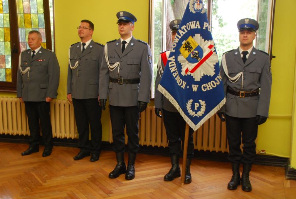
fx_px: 412
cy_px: 97
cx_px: 144
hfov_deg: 39.5
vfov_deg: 27.1
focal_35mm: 50
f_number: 4.5
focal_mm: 32
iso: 800
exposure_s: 1/160
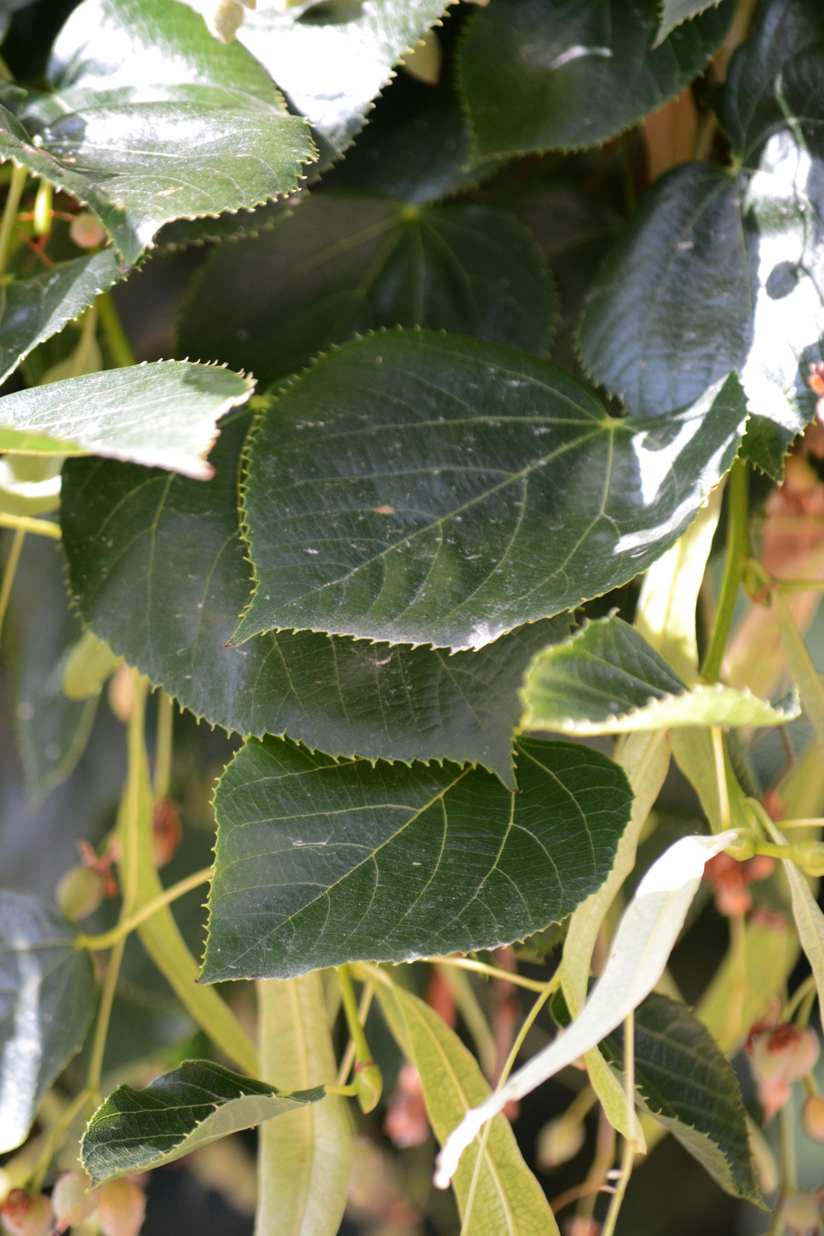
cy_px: 618
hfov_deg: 5.1
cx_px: 412
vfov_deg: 7.6
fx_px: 9269
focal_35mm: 270
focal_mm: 180
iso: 560
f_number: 5.6
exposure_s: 1/160
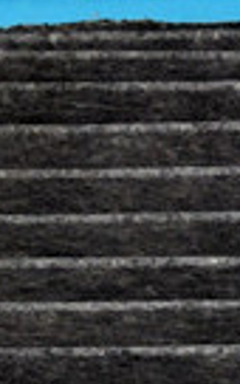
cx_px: 596
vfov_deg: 13.9
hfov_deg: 8.2
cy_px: 497
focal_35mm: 145
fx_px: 1517
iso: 40
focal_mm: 4.15
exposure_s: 1/120
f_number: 2.2
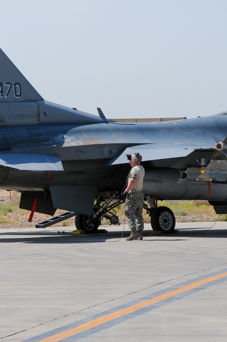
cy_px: 124
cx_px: 47
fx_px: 2143
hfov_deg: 6.1
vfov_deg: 9.1
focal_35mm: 226
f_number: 11
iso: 200
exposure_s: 1/500
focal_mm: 90
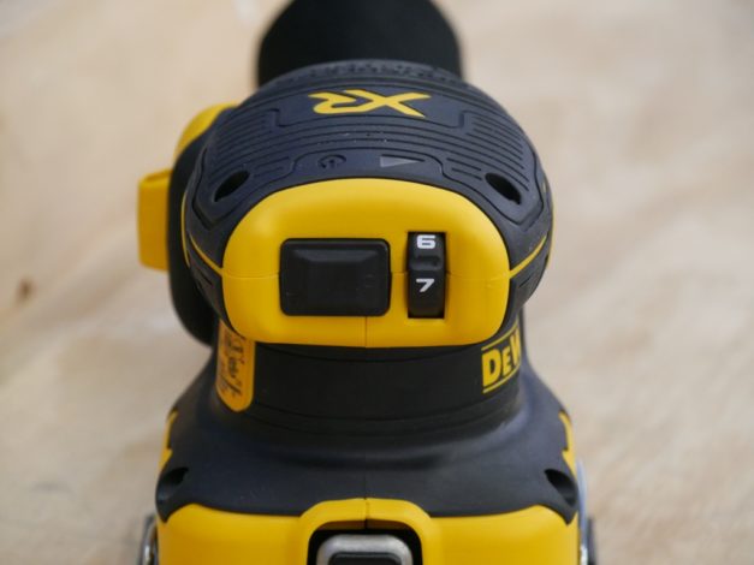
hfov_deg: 11.2
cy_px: 282
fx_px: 3833
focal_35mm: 176
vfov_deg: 8.4
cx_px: 377
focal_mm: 88
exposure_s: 1/160
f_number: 5.4
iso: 3200
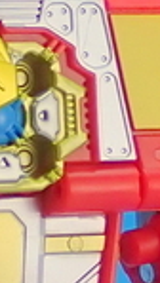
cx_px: -166
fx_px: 3268
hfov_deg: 2.8
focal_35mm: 434
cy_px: 368
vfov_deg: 4.9
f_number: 3.5
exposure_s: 1/30
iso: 100
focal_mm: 10.35
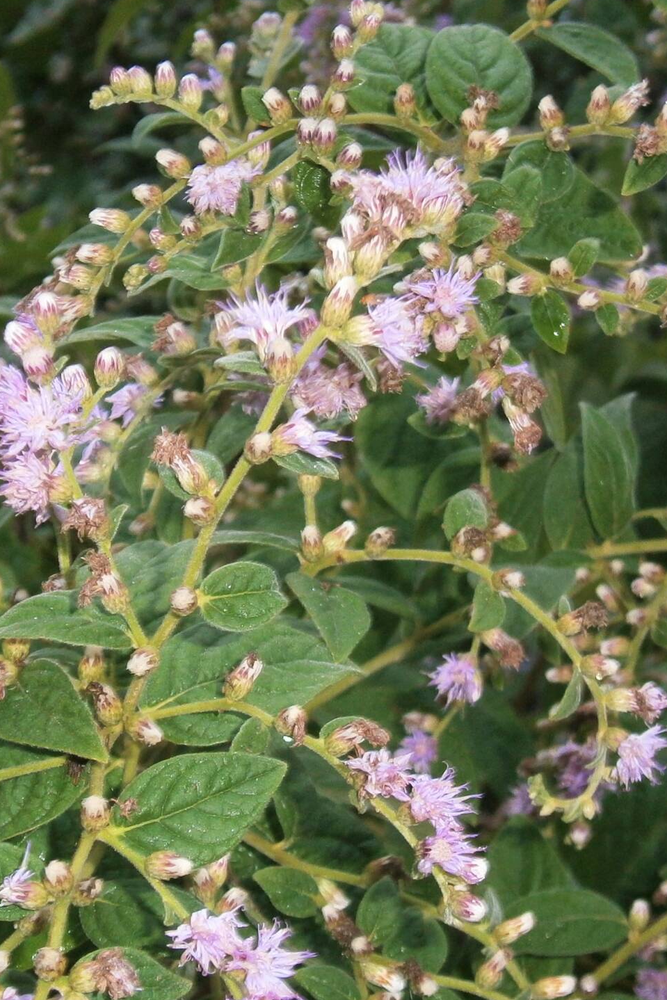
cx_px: 387
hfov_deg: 15.7
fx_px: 2417
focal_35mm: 87
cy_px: 491
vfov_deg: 23.4
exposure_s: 1/40
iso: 125
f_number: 3.4
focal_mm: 8.3
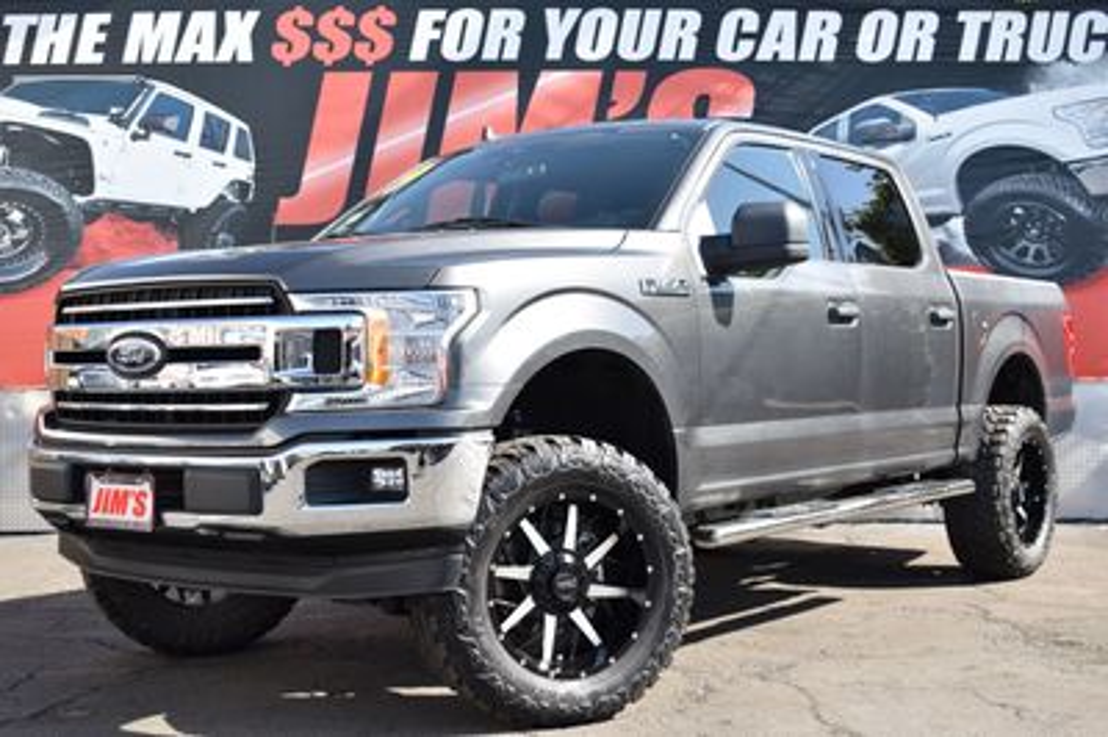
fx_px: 1476
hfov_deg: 41.1
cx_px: 554
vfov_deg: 28.0
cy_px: 368
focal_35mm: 48
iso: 100
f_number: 6.3
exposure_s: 1/160
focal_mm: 32
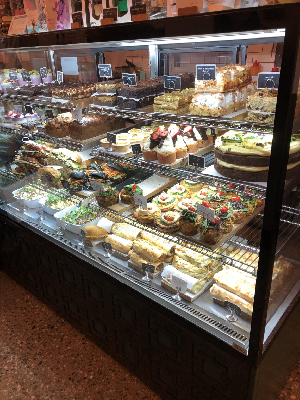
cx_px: 150
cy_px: 200
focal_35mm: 28
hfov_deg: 49.7
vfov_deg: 63.4
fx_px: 324
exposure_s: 1/33
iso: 32
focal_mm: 3.99
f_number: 1.8
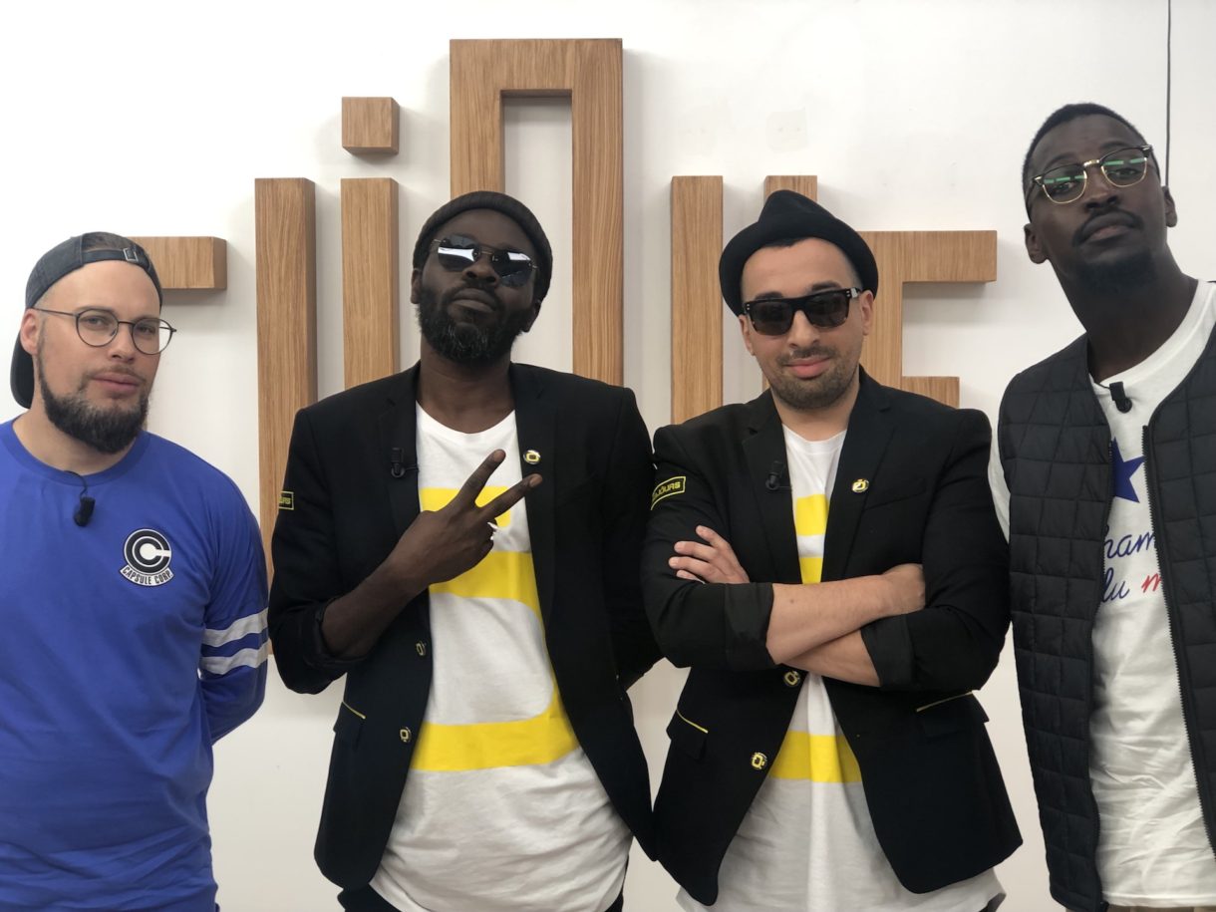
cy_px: 456
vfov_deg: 25.7
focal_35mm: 57
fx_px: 2002
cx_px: 608
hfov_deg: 33.8
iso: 20
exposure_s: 1/35
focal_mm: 6.6
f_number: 2.8
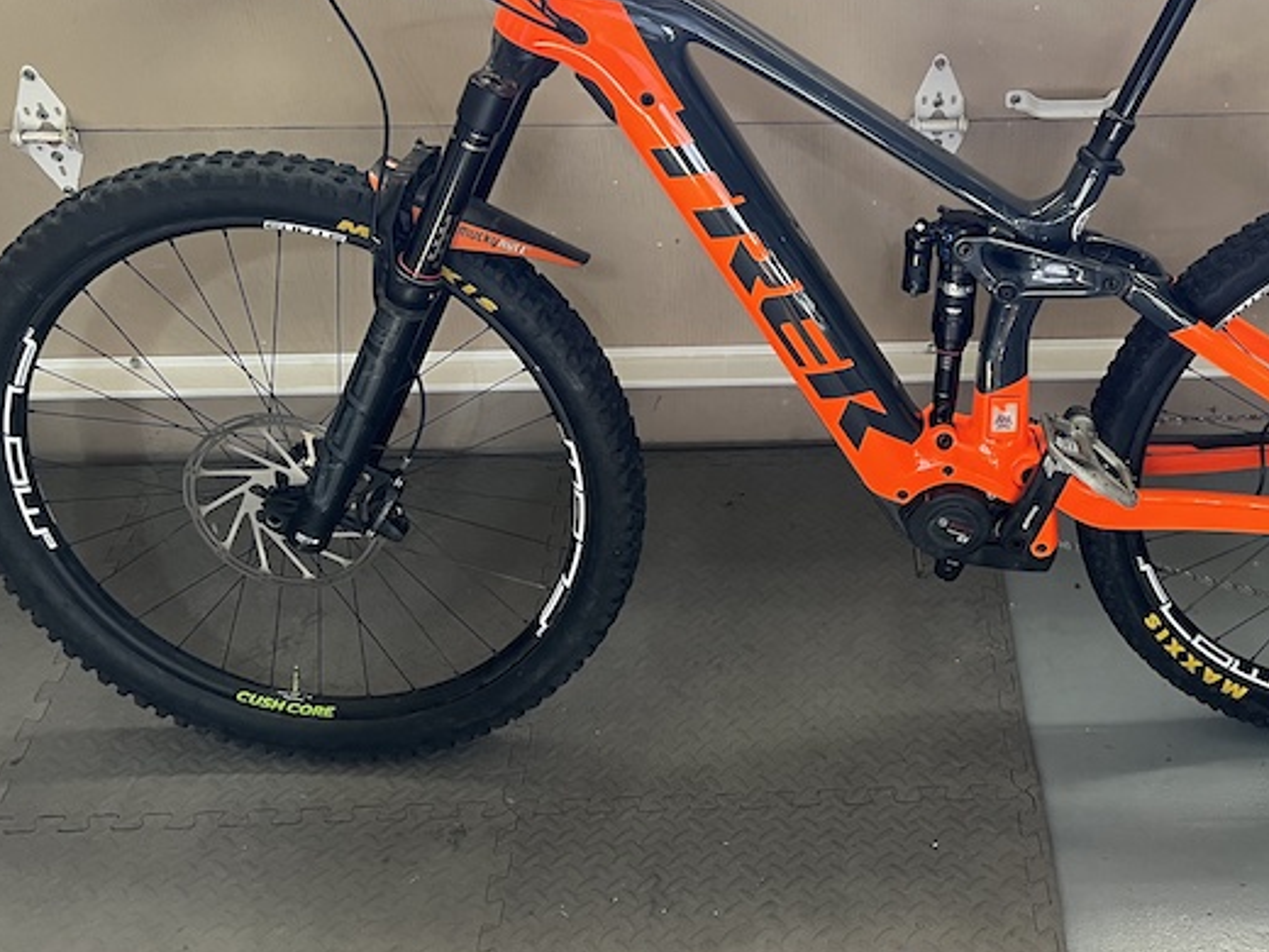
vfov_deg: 35.7
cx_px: 842
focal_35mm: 40
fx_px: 1466
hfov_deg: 46.1
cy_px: 344
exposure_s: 1/60
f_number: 1.5
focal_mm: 5.7
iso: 160
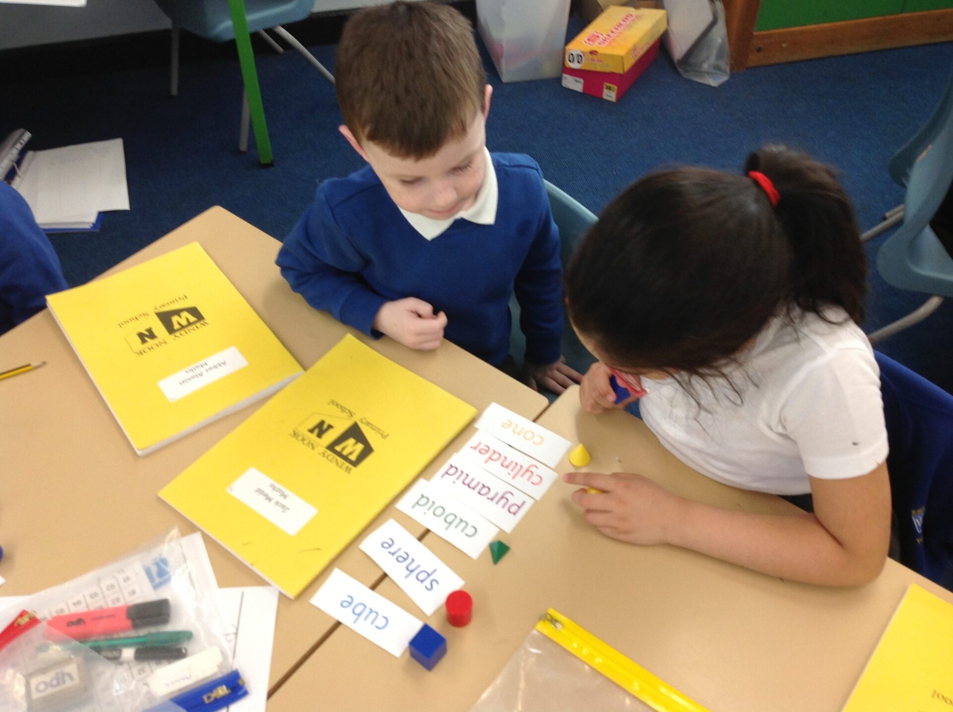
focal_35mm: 35
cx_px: 476
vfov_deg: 40.6
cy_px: 356
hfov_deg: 52.7
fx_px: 962
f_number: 2.4
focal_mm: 4.28
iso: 50
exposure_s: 1/24
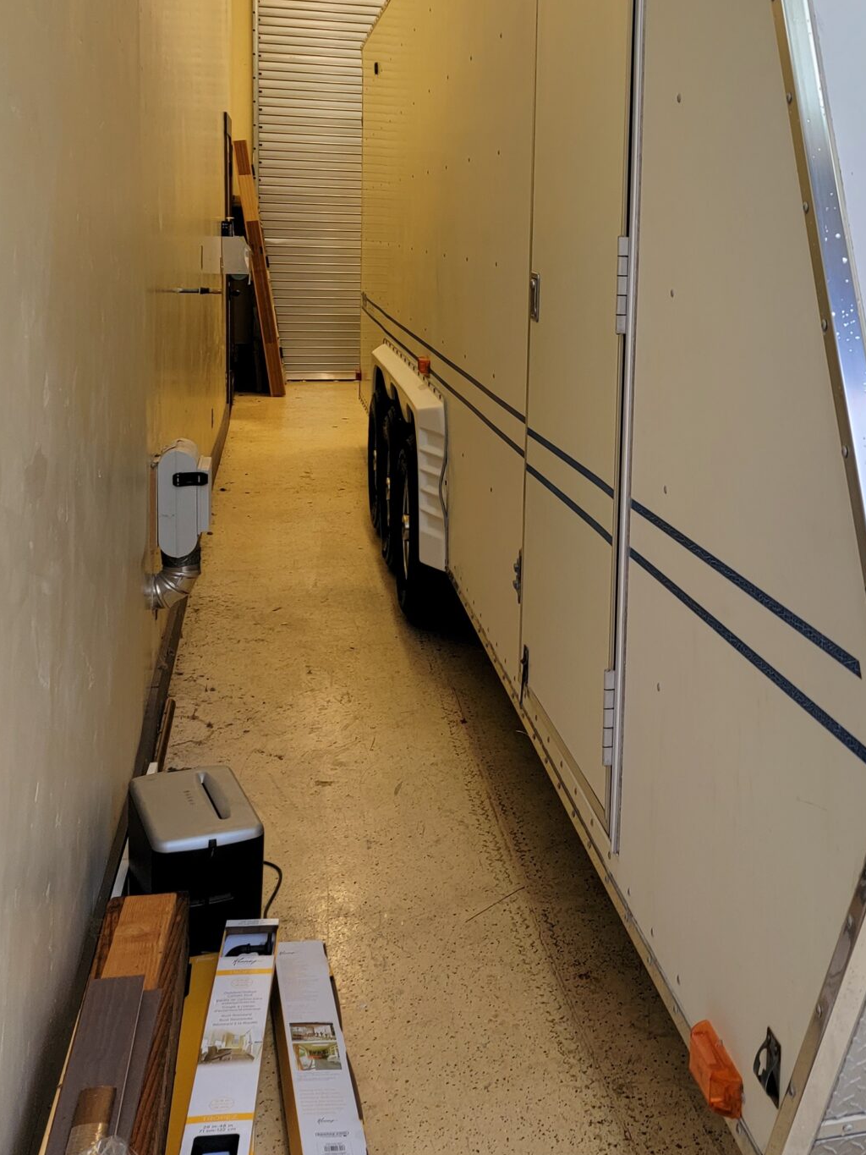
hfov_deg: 31.1
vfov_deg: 41.3
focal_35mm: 45
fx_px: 1501
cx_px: 726
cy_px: 349
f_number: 1.8
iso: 64
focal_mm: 6.7
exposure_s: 1/119
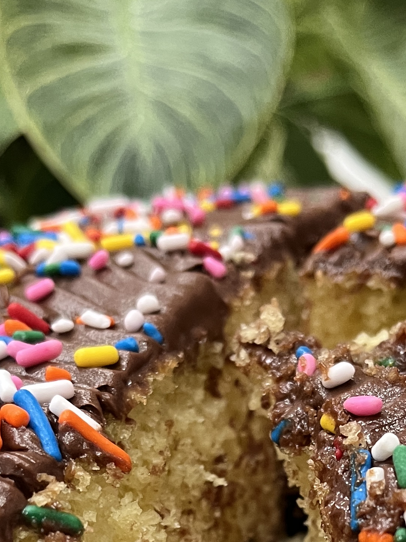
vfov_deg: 24.6
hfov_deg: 20.1
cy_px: 621
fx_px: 1142
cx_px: 249
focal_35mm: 73
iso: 200
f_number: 1.6
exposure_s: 1/60
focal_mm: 5.1
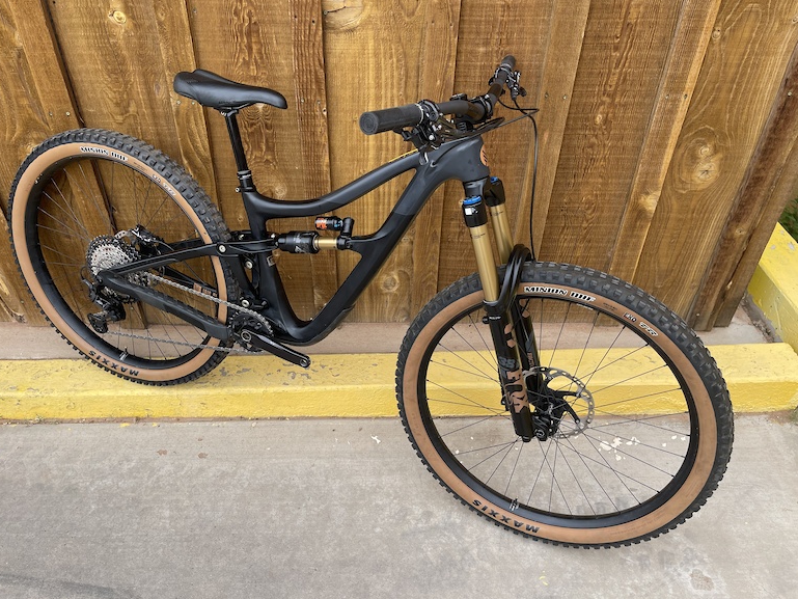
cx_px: 385
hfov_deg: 67.3
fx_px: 599
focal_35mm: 26
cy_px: 291
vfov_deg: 53.1
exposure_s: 1/807
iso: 32
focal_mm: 5.1
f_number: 1.6
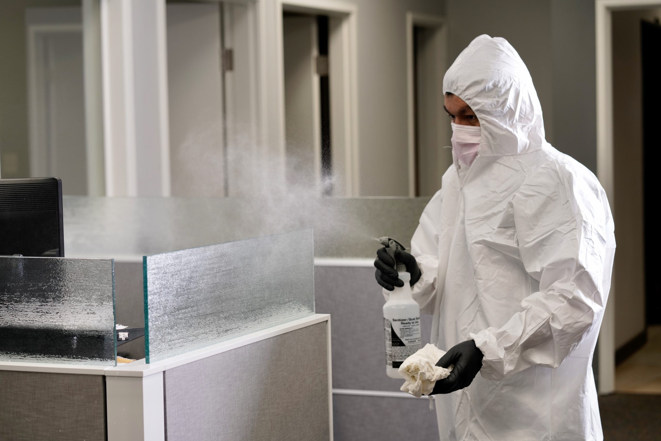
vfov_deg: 16.1
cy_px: 220
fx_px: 1561
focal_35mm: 85
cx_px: 330
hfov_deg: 23.9
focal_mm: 85
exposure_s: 1/160
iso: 500
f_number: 4
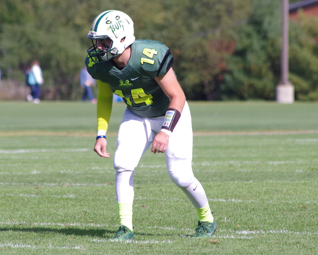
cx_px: 138
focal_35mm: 356
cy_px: 127
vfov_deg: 4.3
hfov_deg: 5.4
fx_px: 3350
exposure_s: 1/2000
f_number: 7.1
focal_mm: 210
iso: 800
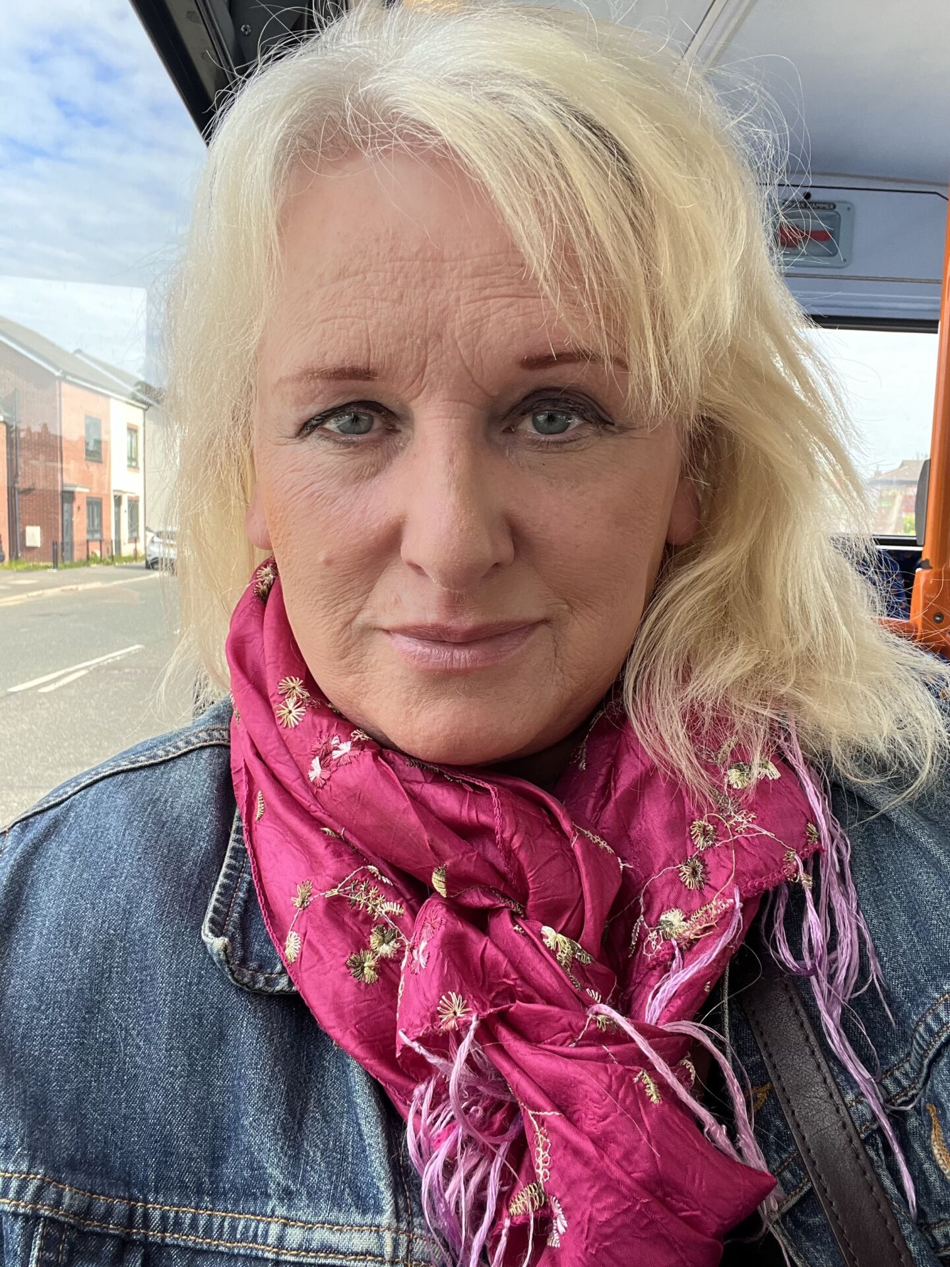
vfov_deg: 60.0
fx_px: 1098
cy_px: 634
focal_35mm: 30
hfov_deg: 46.8
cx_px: 475
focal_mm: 2.71
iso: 50
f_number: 2.2
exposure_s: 1/158
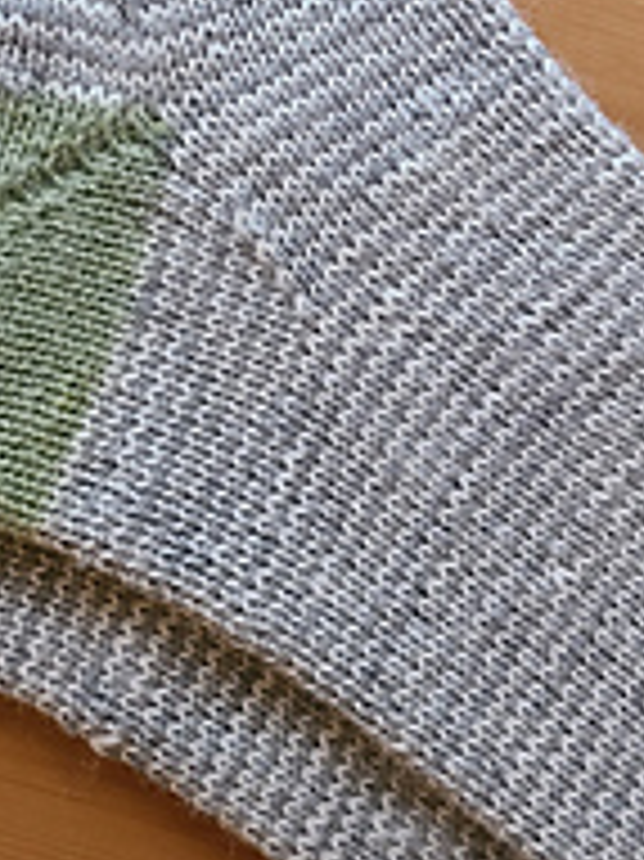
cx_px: 290
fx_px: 1689
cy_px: 86
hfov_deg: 21.6
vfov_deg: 27.5
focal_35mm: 68
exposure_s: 1/40
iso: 500
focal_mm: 5.4
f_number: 1.8
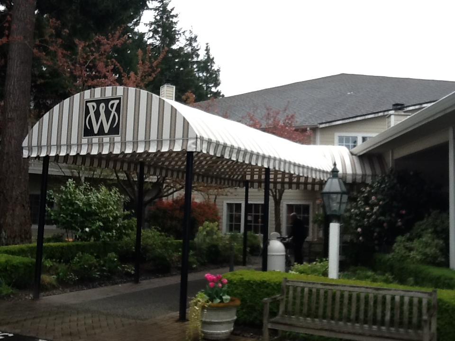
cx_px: 228
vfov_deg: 44.2
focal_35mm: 32
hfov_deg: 56.8
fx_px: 421
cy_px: 170
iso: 64
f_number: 2.4
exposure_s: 1/252
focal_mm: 2.03
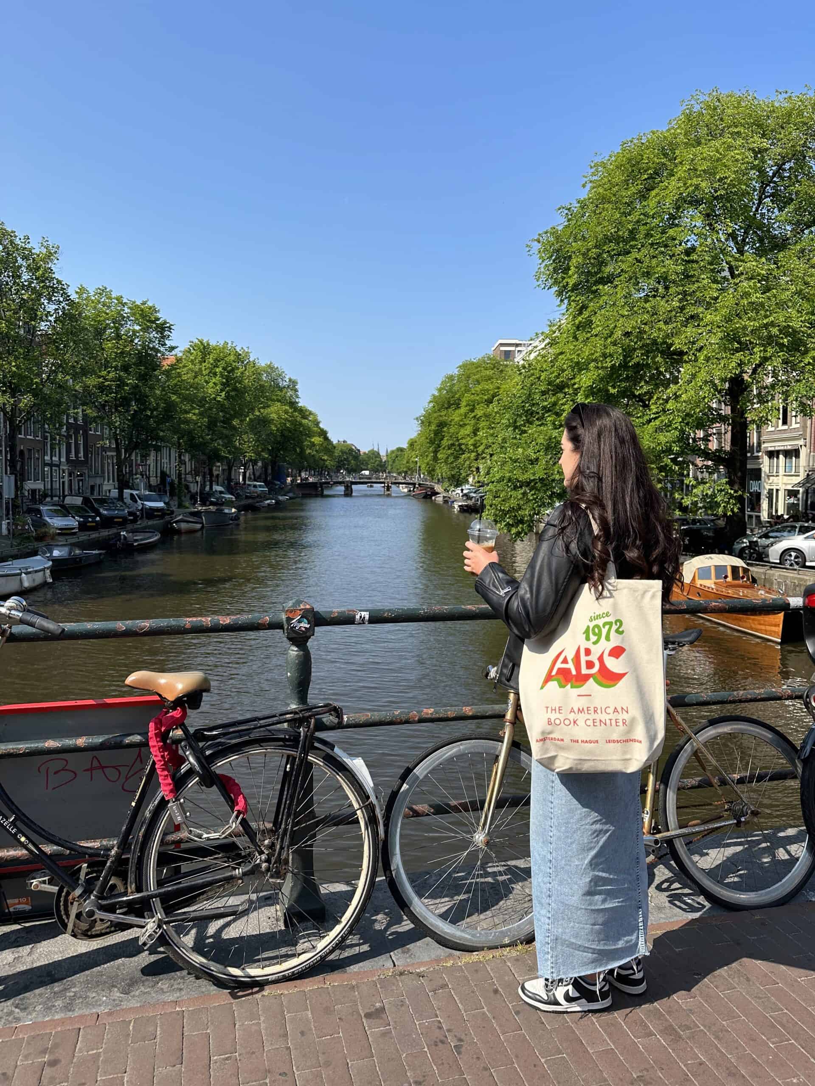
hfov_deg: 56.8
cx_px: 408
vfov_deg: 71.6
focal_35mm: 24
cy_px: 543
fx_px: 753
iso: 80
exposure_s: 1/3597
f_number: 1.78
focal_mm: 6.86
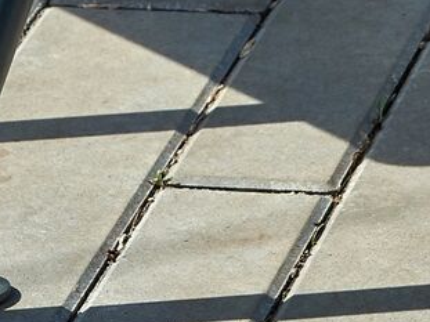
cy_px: -311
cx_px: 409
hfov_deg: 4.8
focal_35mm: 416
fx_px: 5166
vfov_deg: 3.5
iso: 200
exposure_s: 1/250
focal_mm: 56
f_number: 8
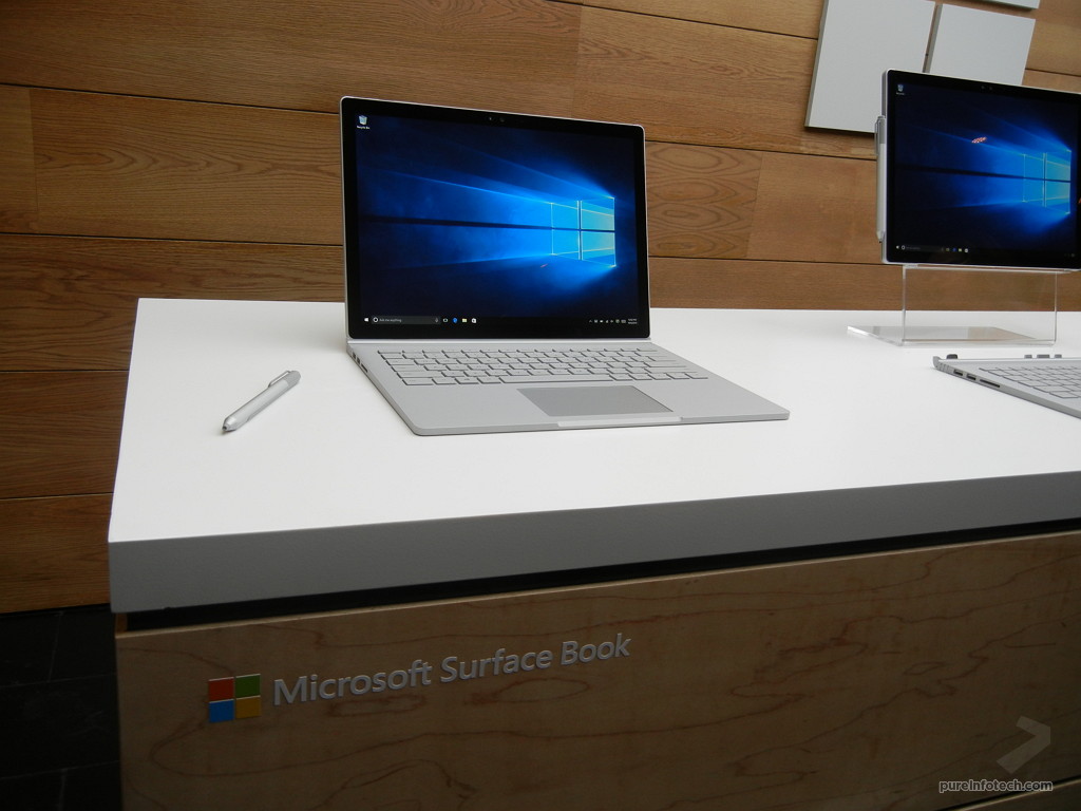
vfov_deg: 46.8
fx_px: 937
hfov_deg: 60.0
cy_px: 406
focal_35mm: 30
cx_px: 540
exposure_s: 1/48.7
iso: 160
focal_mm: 5.4
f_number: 3.5
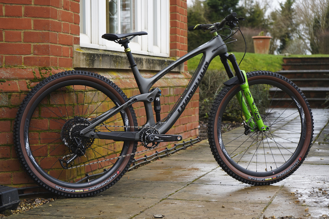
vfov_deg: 19.7
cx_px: 164
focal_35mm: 69
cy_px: 110
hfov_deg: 29.2
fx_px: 631
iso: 200
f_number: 5.6
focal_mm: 69
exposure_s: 1/100
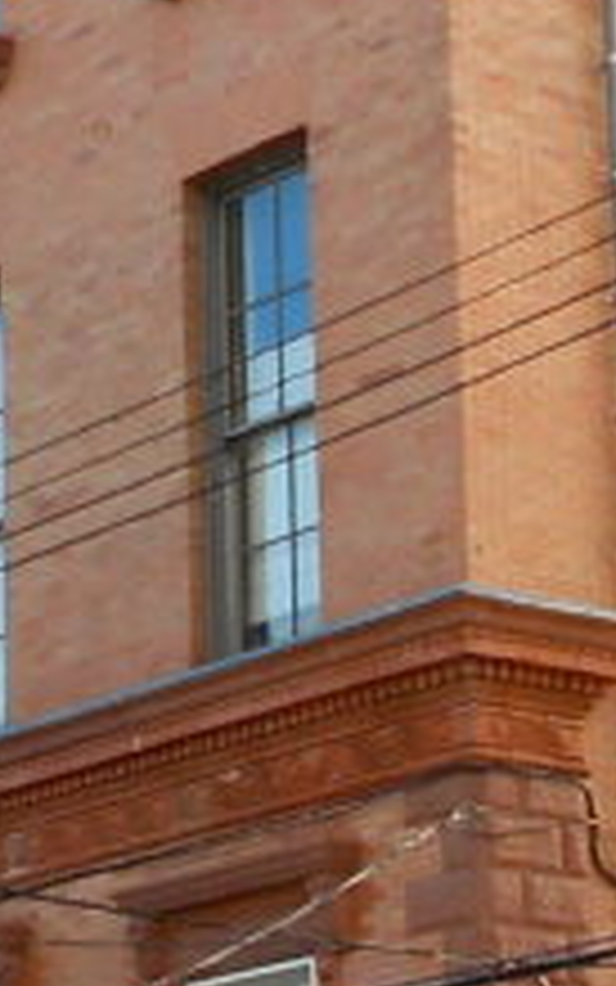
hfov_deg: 10.1
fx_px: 3463
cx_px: 45
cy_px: 437
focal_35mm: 129
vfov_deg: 16.2
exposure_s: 1/200
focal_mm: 4.6
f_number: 3.2
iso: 80
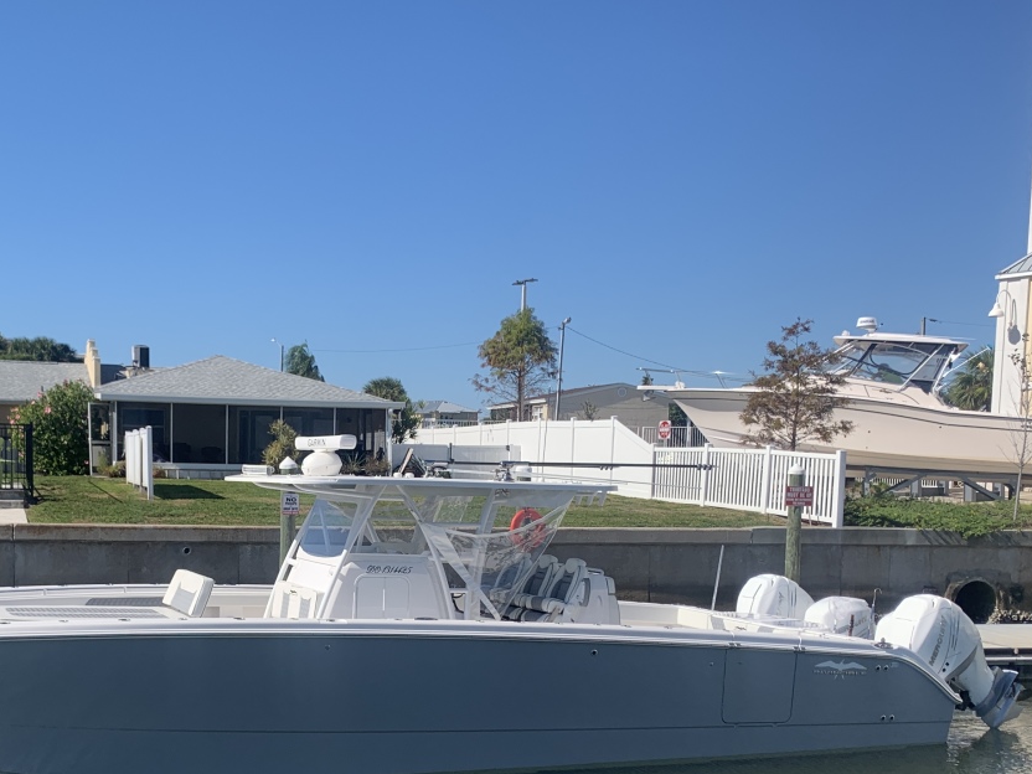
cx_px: 335
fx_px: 1342
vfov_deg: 31.5
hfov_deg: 41.5
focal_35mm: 45
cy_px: 590
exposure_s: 1/2545
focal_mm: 4.25
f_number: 1.8
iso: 25
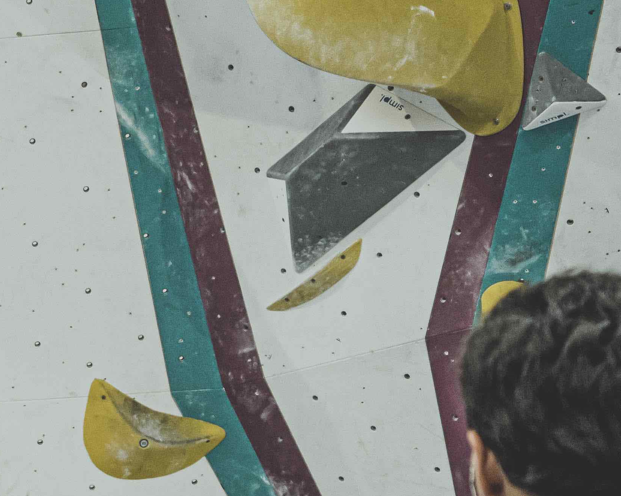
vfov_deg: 9.8
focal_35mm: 154
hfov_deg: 11.6
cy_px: 683
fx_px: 2830
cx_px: -514
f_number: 2.8
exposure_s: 1/400
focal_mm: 34
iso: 800
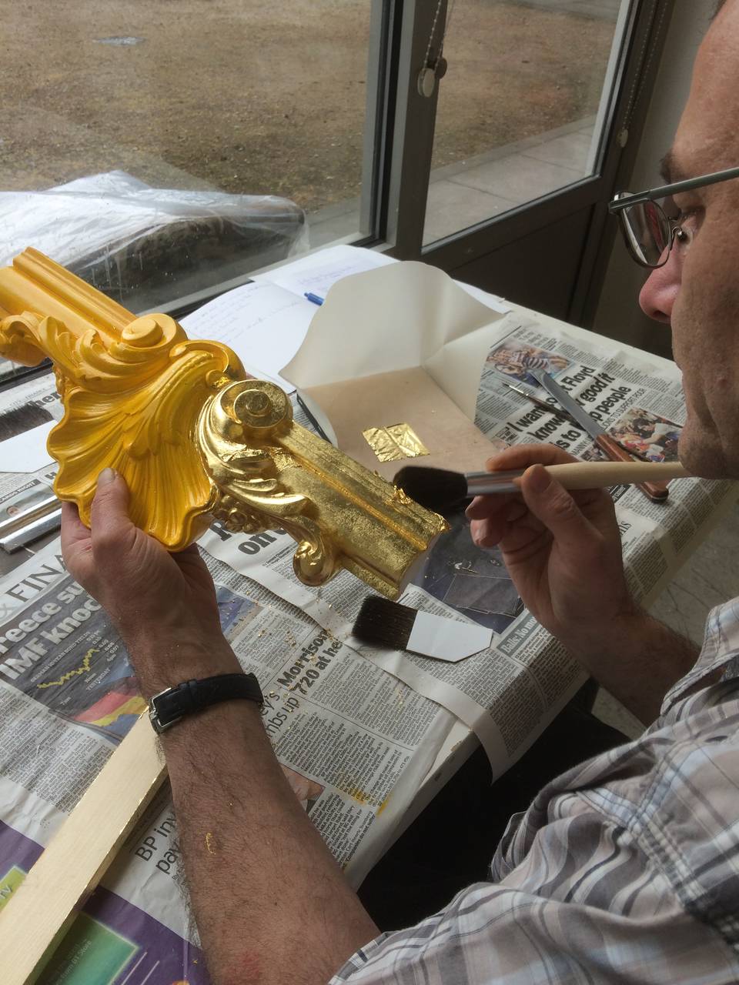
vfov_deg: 61.7
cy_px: 492
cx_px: 370
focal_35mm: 29
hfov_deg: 48.2
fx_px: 825
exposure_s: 1/158
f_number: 2.2
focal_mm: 4.15
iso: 32
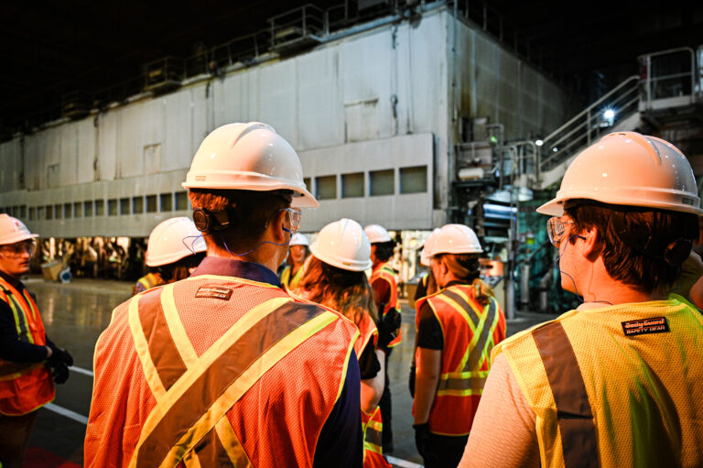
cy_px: 234
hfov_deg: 63.7
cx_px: 352
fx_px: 566
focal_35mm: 29
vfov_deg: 44.9
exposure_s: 1/125
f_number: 4
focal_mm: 29
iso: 2800
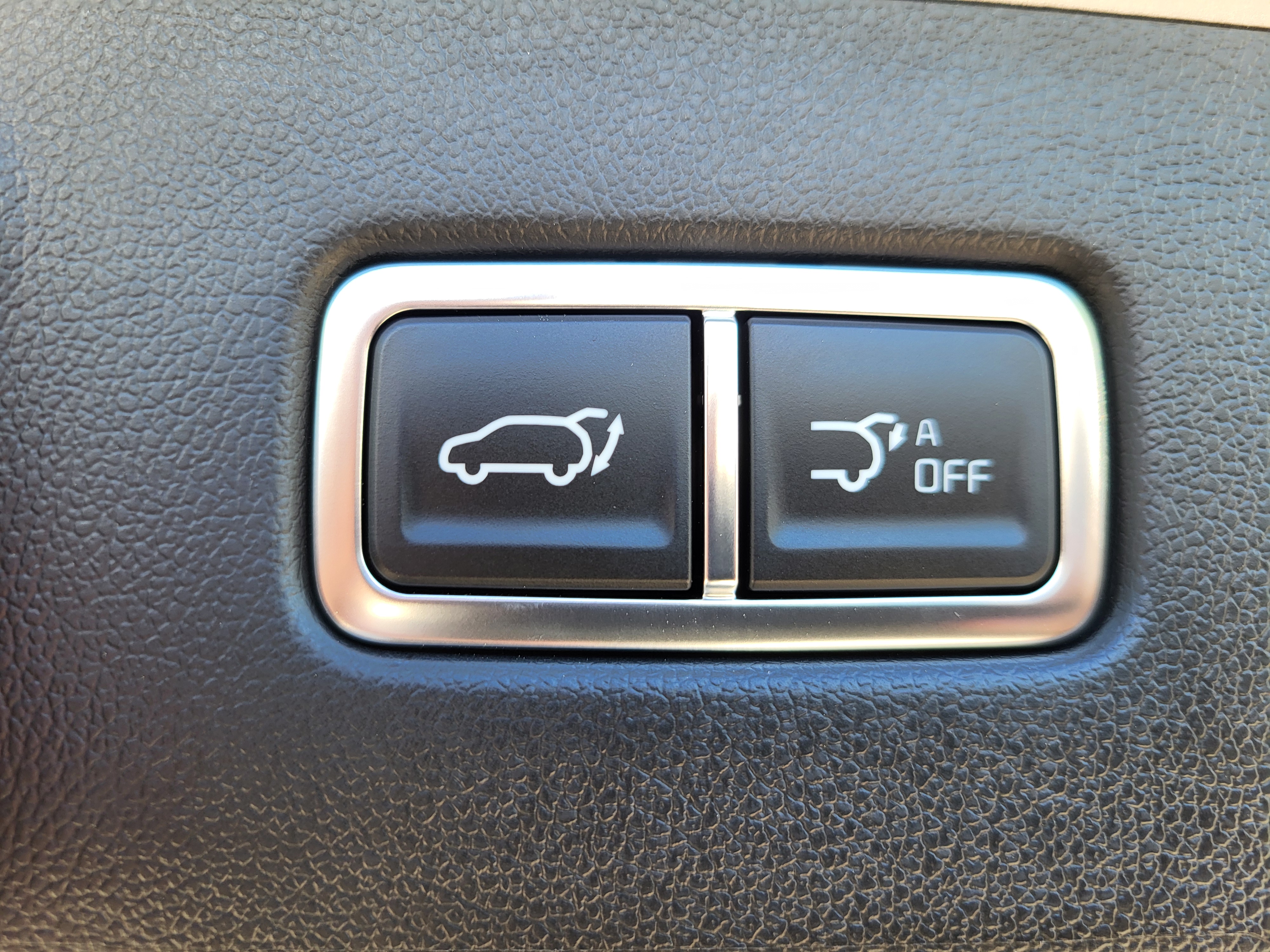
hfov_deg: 67.3
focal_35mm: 26
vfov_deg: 53.1
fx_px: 954
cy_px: 476
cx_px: 635
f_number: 1.8
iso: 50
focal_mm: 5.4
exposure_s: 1/120
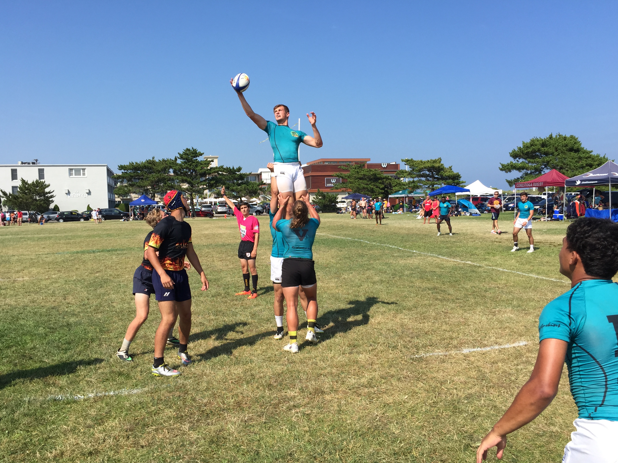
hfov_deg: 60.0
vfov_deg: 46.8
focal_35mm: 30
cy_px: 235
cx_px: 301
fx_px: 536
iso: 32
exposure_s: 1/1799
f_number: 2.2
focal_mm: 4.15
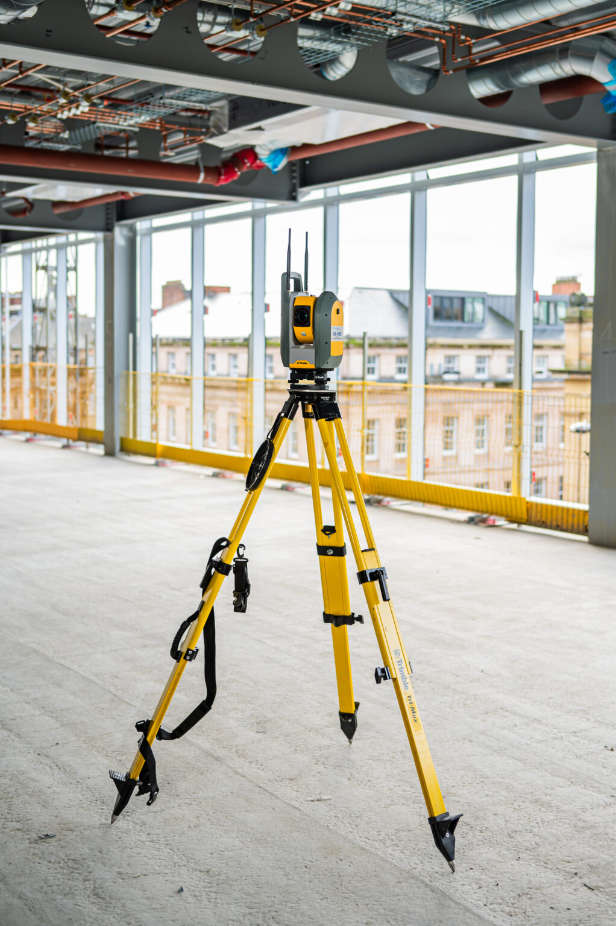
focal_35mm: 40
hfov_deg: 33.4
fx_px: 1028
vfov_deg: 48.5
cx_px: 308
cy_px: 463
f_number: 2.8
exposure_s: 1/125
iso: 50
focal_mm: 40
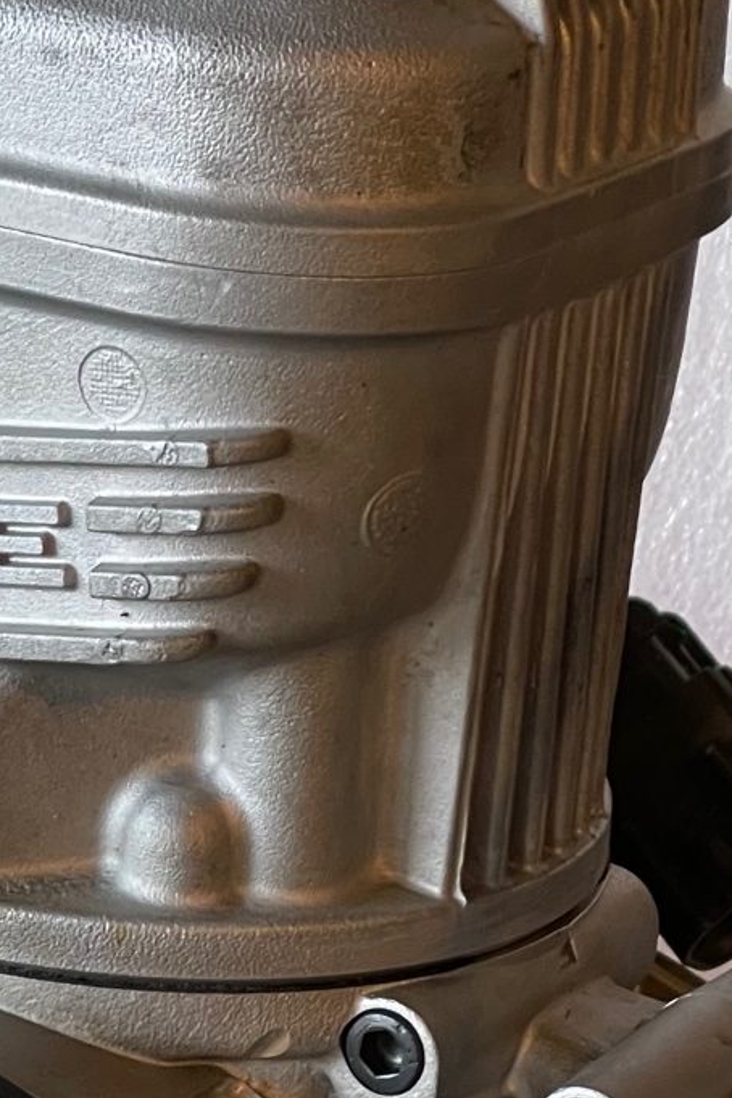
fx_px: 6008
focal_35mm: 197
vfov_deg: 10.4
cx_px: 287
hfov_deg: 7.0
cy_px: 1024
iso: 160
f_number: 2.2
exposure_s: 1/60
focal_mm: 7.5
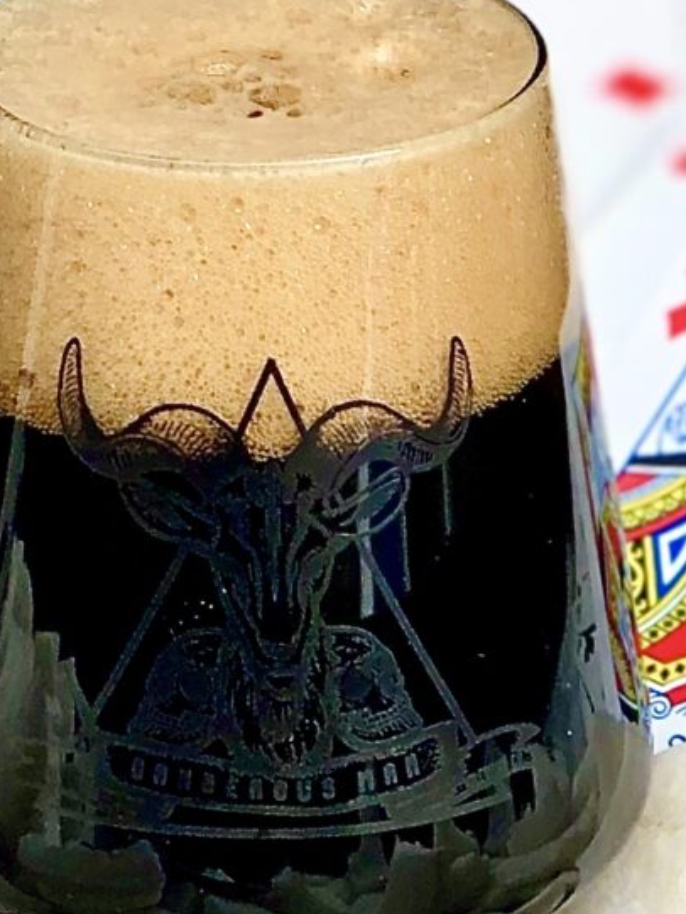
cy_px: -419
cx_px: -235
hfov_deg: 6.0
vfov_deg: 7.9
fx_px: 6498
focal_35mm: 246
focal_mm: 6
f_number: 2.4
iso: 16
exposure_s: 1/308
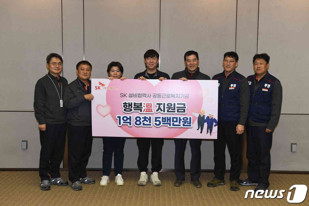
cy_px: 103
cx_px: 154
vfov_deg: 27.0
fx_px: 429
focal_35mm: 50
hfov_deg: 39.6
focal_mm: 50
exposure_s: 1/100
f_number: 5
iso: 800
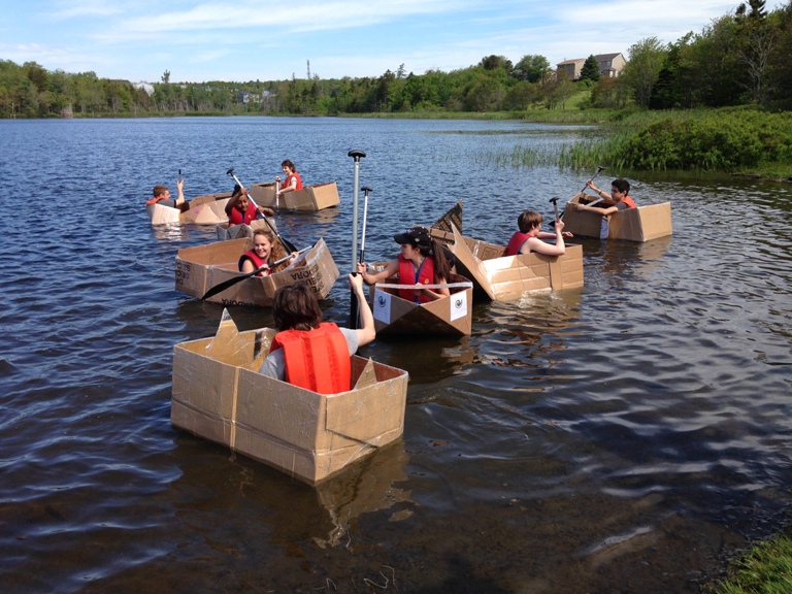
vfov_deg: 42.9
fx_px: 755
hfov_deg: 55.4
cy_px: 297
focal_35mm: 33
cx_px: 396
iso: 50
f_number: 2.4
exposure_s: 1/951
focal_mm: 4.12
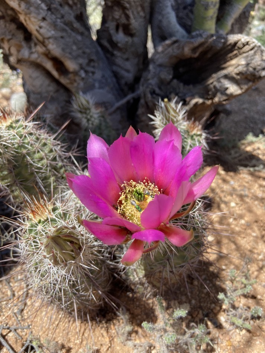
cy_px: 176
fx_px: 265
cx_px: 132
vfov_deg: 67.3
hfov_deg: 53.1
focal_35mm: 26
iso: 32
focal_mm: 4.25
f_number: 1.8
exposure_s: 1/1171
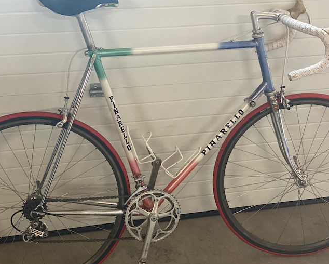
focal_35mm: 64
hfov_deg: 29.6
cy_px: 120
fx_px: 624
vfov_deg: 23.9
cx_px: 169
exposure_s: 1/40
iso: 250
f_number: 2
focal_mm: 6
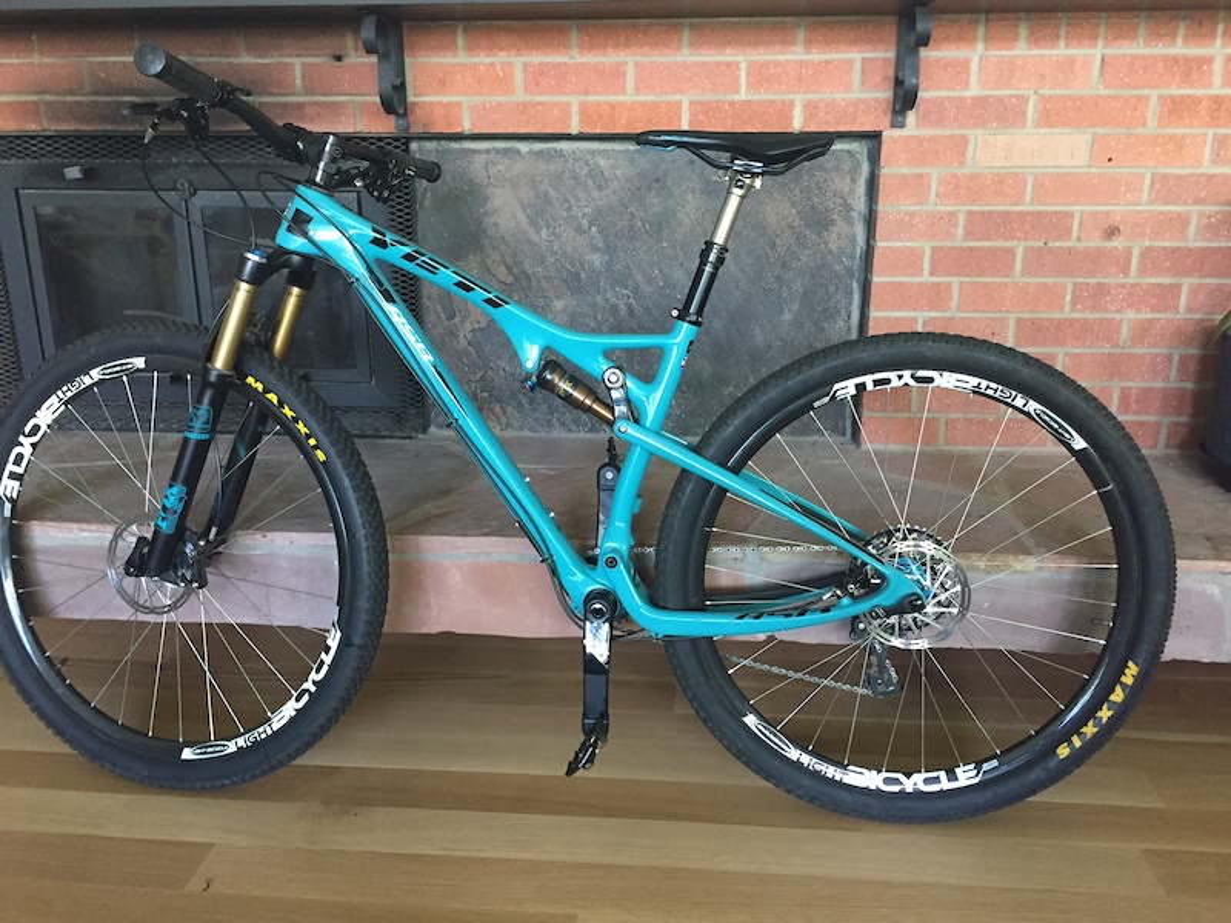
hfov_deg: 61.7
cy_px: 462
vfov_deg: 48.2
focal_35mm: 29
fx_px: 1031
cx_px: 616
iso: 200
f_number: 2.2
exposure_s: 1/30
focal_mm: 4.15
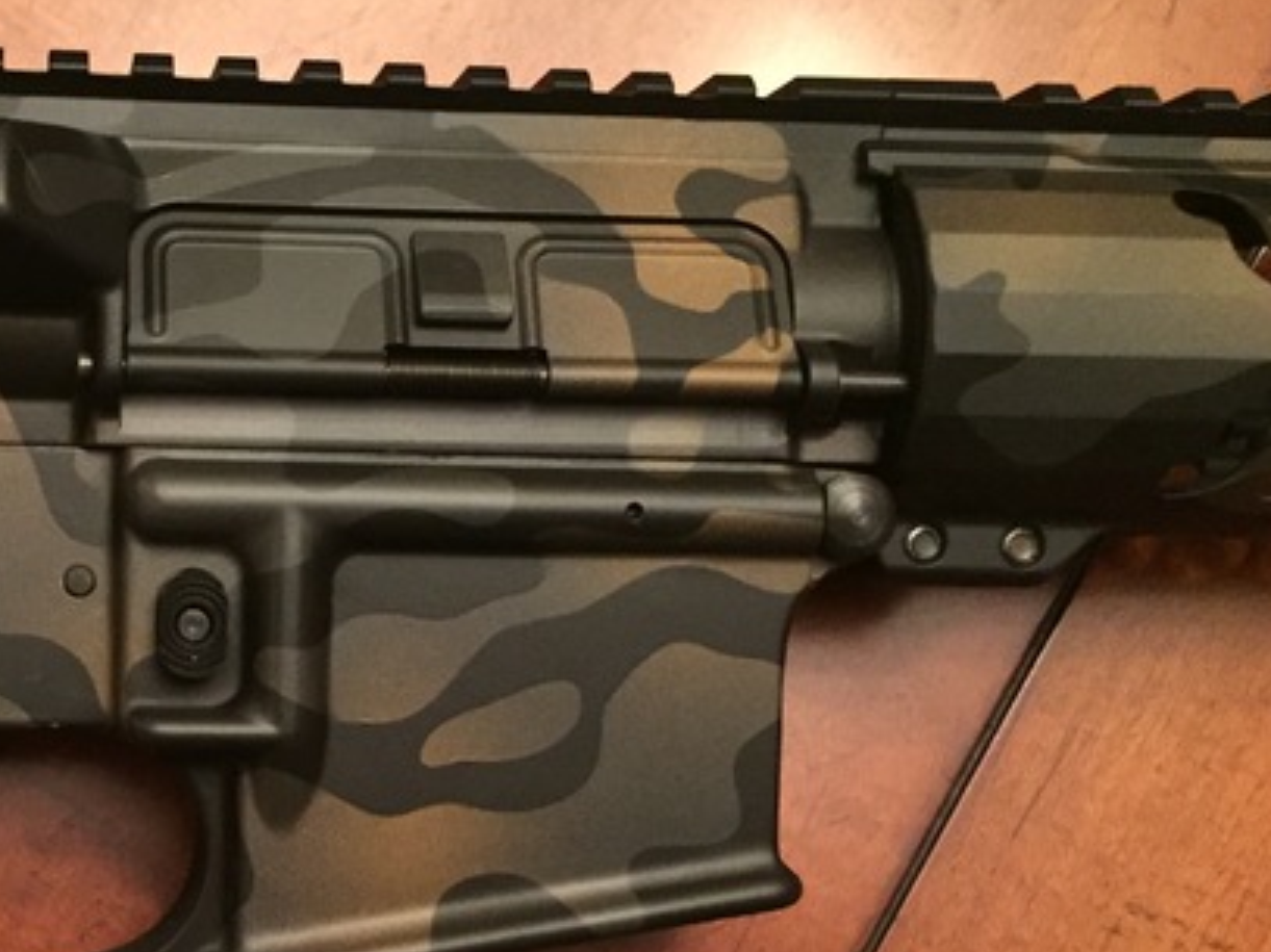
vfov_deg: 25.4
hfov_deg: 32.4
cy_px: 705
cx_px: 175
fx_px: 2092
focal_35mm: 57
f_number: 2.2
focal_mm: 4.15
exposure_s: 1/15
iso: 400
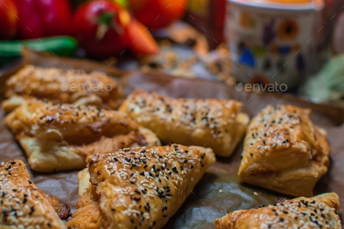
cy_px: 114
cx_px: 172
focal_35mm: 52
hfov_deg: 37.9
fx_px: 501
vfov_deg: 25.7
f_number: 2.8
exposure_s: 1/80
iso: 200
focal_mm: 35
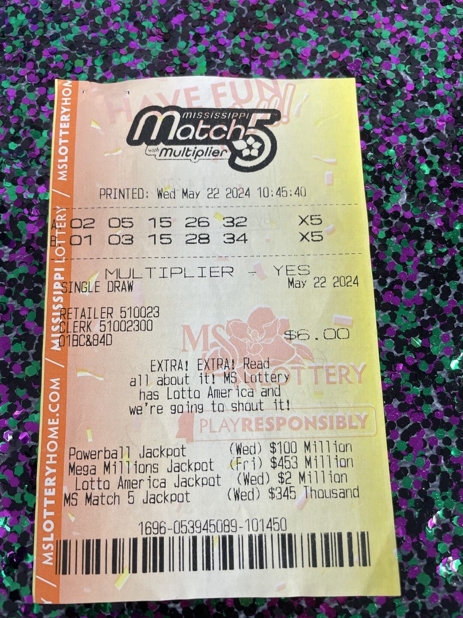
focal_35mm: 26
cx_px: 232
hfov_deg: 53.1
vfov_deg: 67.3
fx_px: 464
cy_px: 309
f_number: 1.6
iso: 125
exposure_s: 1/108
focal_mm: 4.2
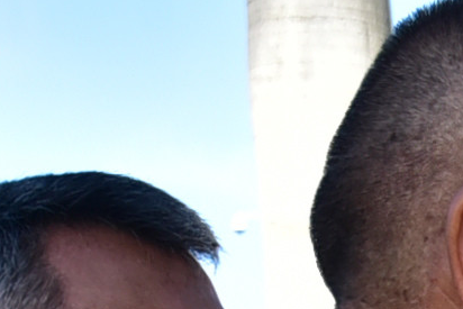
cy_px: 1081
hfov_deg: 7.8
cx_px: 1071
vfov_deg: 5.1
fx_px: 3190
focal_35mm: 248
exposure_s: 1/350
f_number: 6.7
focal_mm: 34
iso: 280
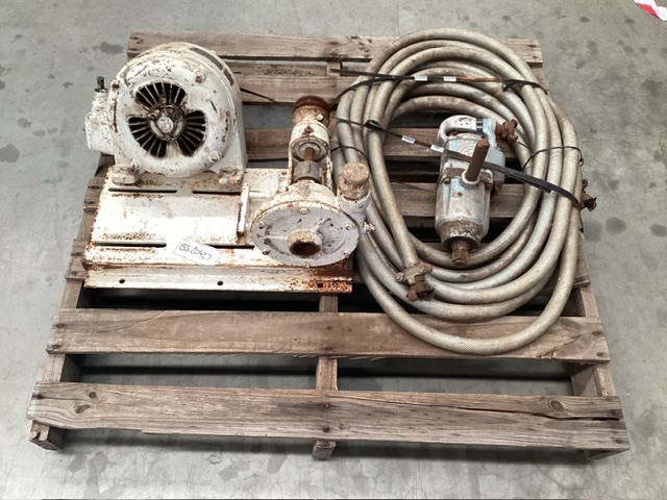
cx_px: 334
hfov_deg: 58.4
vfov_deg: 45.4
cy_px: 250
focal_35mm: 31
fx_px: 597
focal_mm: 3.3
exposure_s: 1/50
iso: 80
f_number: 2.4
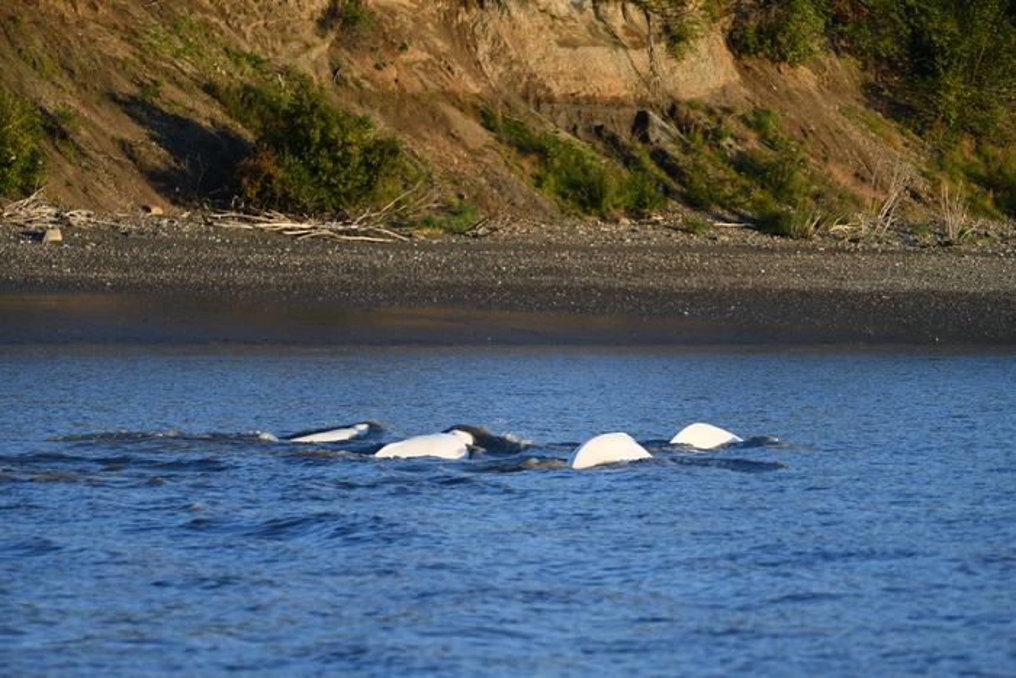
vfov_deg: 5.2
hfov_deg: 7.9
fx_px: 7395
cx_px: 508
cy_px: 339
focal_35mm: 262
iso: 800
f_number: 5.3
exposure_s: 1/1600
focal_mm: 175
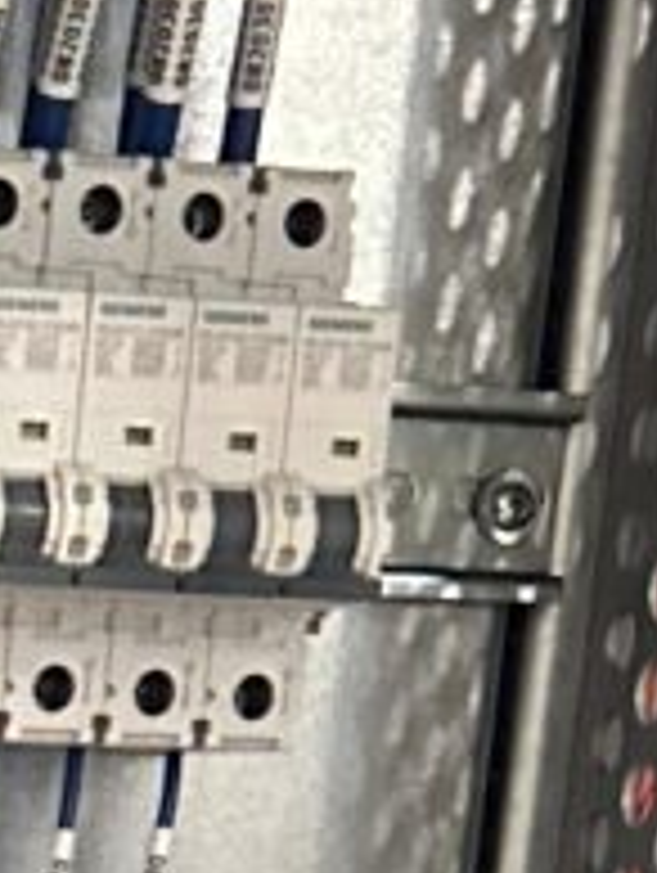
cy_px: 2412
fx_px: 4798
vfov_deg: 8.9
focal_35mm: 190
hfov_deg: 7.2
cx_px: -1084
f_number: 1.78
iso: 640
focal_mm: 6.86
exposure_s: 1/60
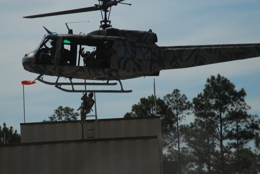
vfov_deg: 7.7
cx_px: 130
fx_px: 1302
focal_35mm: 180
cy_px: 87
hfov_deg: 11.4
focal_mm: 120
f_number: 5.6
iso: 640
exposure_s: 1/8000
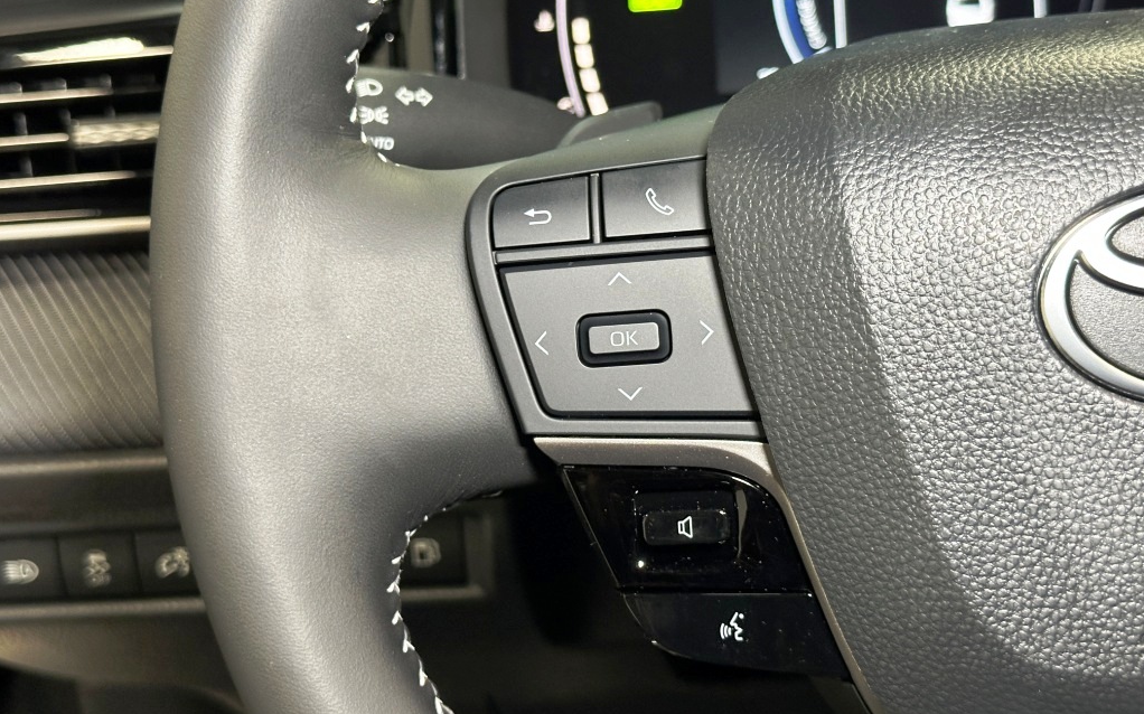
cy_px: 295
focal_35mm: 51
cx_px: 572
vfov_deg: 25.3
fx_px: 1590
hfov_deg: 39.6
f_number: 1.78
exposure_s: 1/40
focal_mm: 6.86
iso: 500
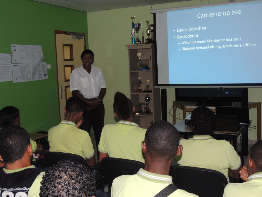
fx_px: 325
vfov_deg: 33.6
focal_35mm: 43
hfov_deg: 43.9
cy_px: 98
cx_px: 131
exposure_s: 1/30
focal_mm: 7.6
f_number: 3.4
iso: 200
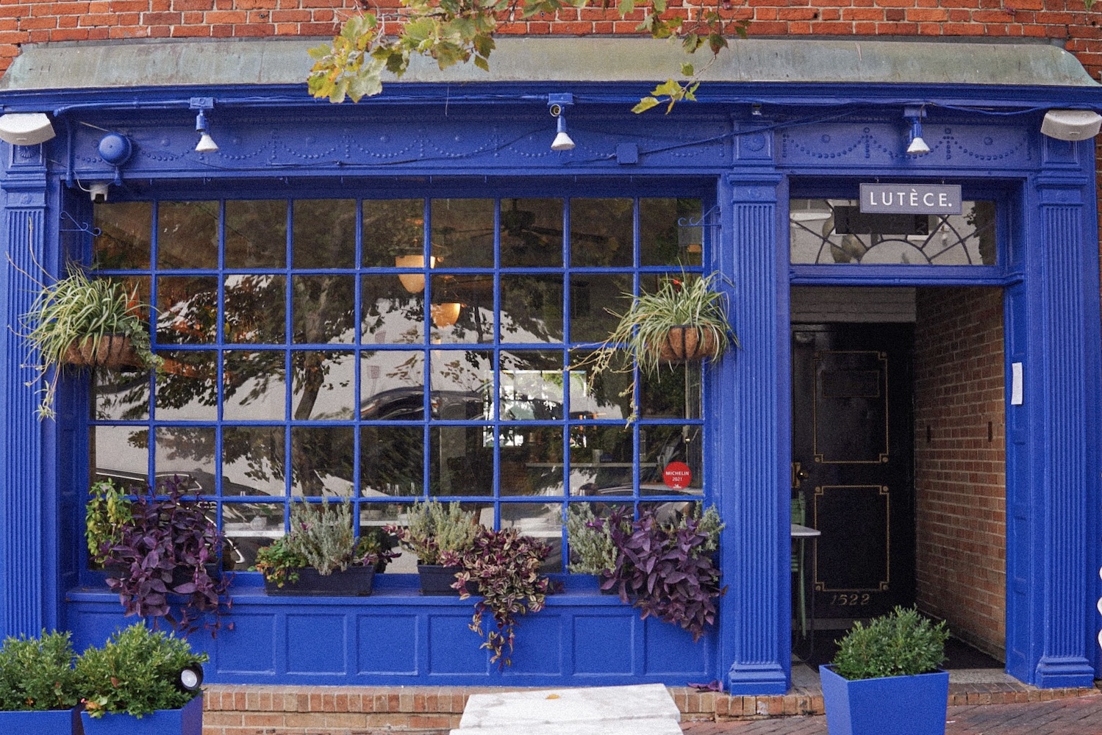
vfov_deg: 29.9
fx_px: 1378
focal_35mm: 45
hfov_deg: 43.6
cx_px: 551
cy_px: 368
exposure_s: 1/100
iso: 100
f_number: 4.5
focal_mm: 30
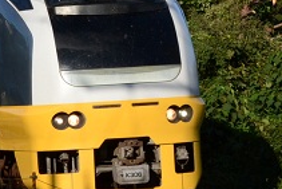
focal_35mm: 234
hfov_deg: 8.7
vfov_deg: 5.9
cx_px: -44
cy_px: 28
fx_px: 1837
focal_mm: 55
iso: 800
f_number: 14
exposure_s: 1/800
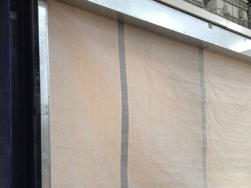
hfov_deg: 30.7
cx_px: 128
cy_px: 127
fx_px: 457
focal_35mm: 63
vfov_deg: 23.2
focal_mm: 4.28
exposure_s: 1/20
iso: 400
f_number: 2.4
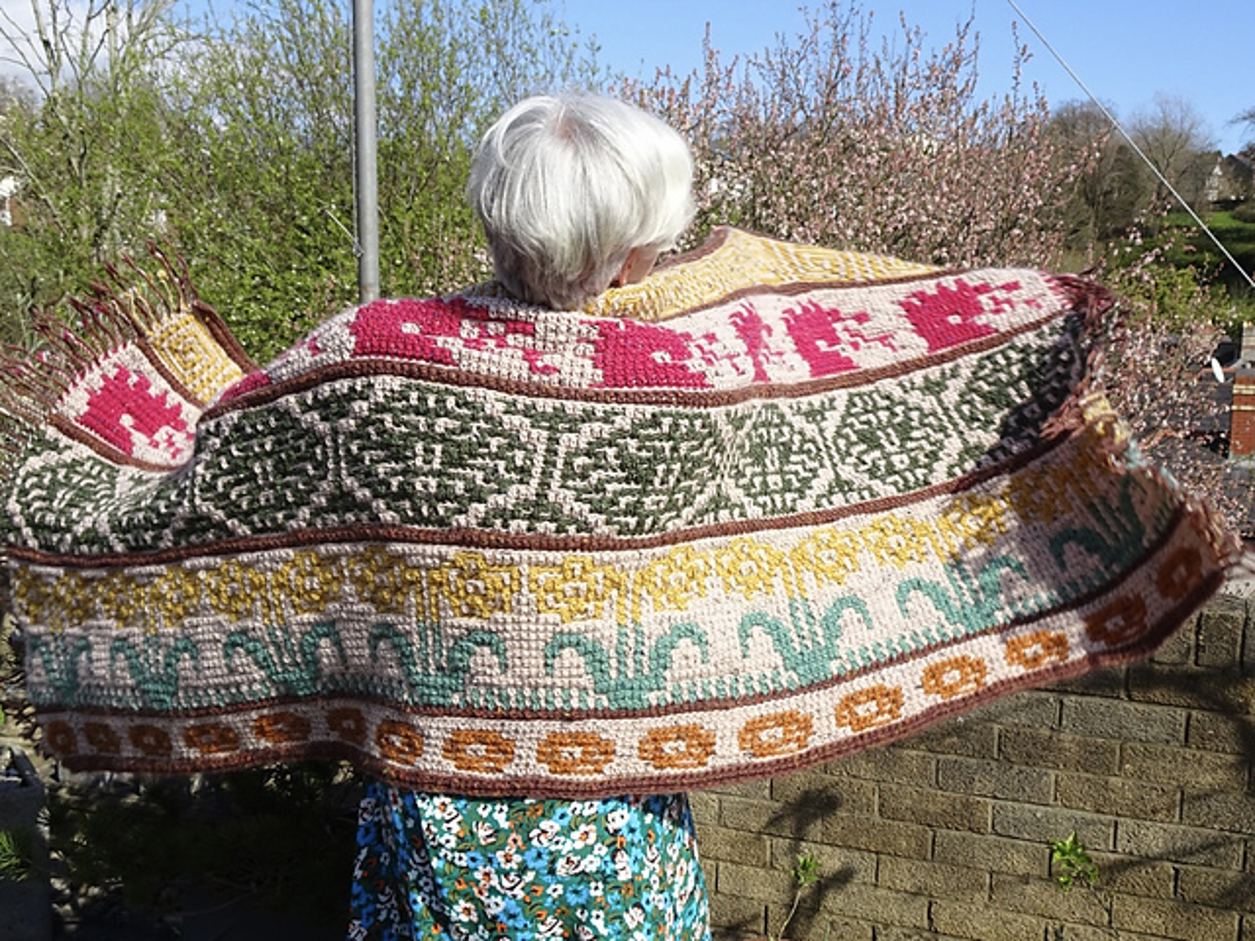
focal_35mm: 32
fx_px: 1160
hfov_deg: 56.8
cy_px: 470
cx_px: 628
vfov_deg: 44.2
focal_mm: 5.43
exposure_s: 1/500
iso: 80
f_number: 4
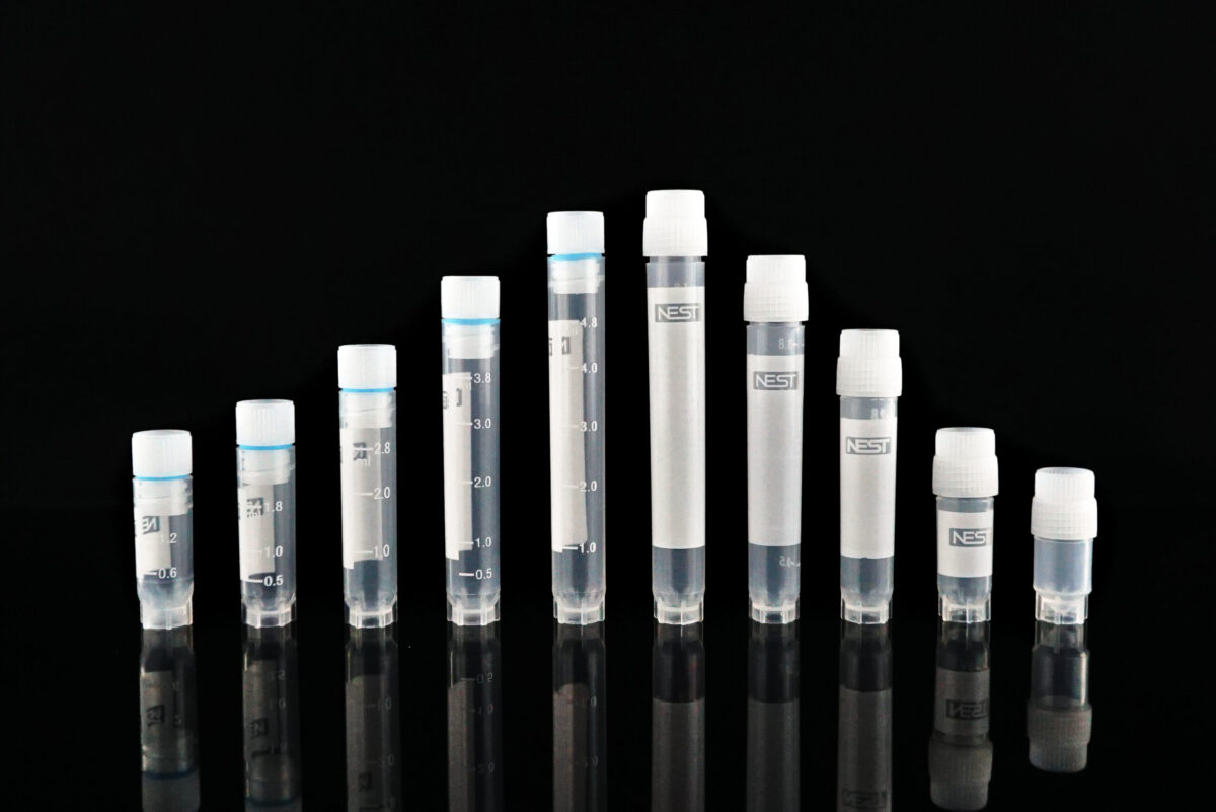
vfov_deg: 31.9
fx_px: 1419
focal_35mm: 42
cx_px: 608
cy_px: 406
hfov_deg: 46.4
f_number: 3.5
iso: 3200
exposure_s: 1/3200
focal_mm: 28
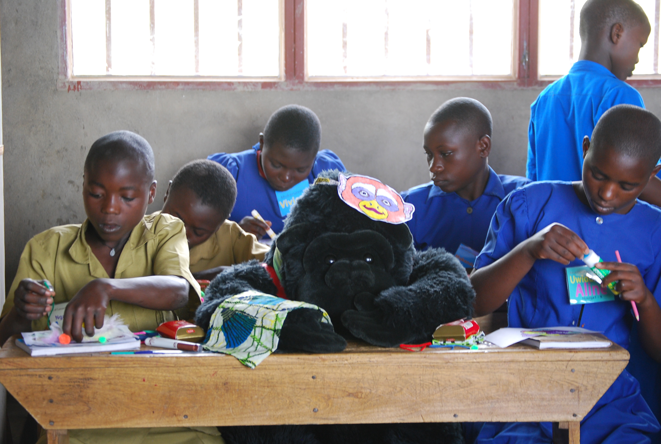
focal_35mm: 93
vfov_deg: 14.8
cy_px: 222
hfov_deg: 21.9
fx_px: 1711
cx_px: 330
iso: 400
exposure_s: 1/30
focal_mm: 62
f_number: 4.2
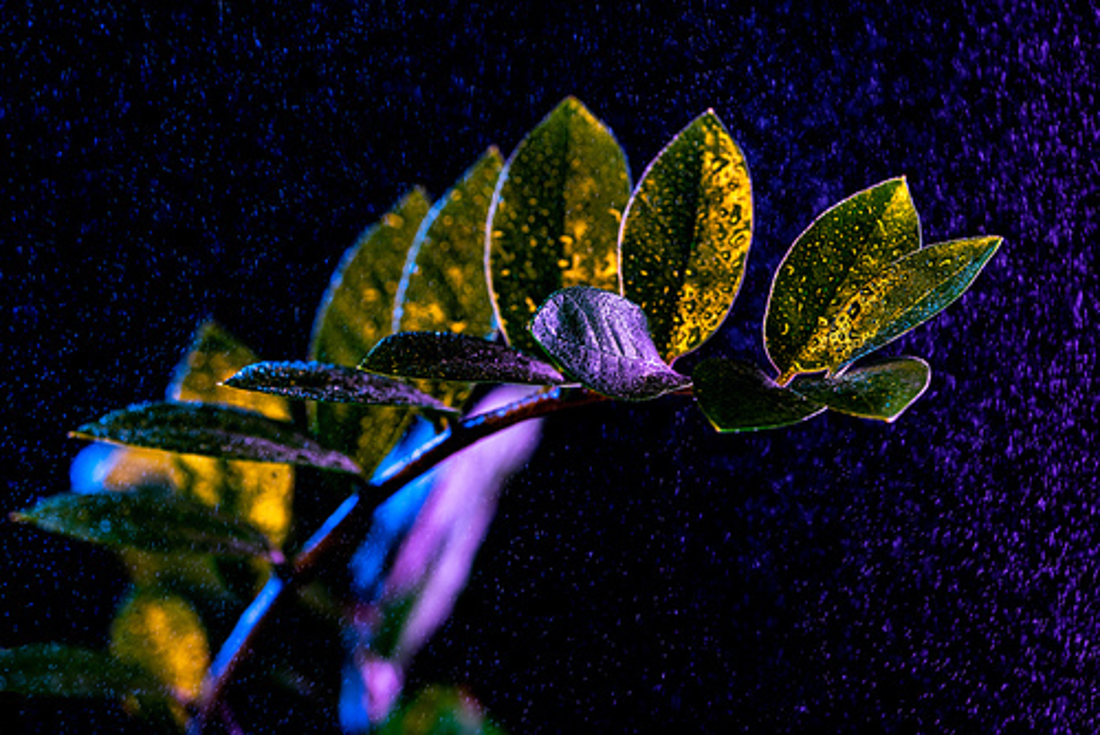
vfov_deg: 13.1
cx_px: 550
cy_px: 368
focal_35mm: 105
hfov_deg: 19.4
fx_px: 3210
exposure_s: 1/160
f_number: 9
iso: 160
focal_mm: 105
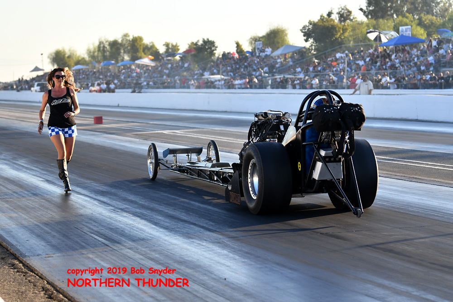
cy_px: 151
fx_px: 1321
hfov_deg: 19.5
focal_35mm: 105
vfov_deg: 13.0
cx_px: 226
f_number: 3.5
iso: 250
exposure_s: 1/1000
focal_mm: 70
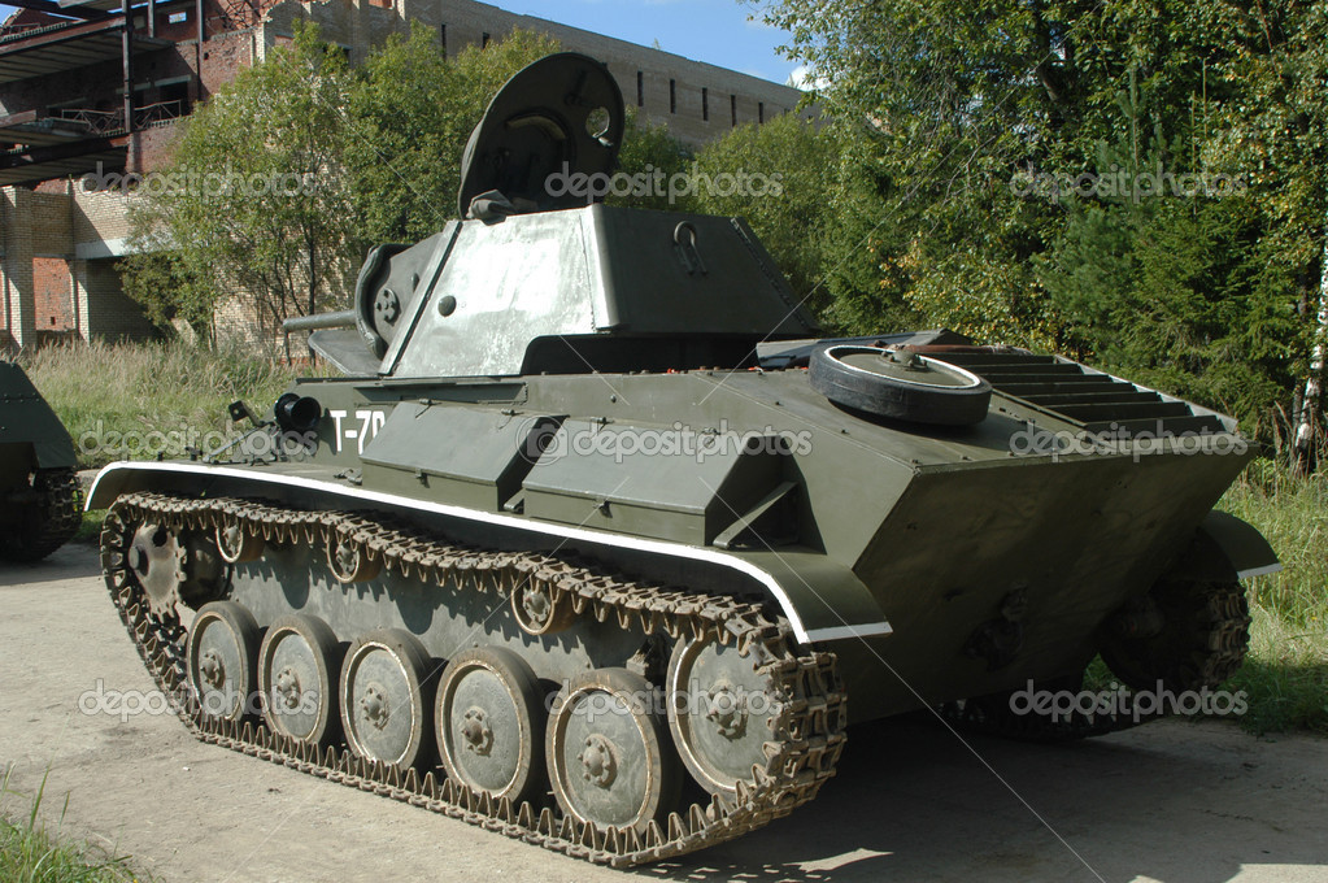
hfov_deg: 46.4
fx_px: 1548
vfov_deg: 31.8
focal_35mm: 42
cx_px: 664
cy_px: 442
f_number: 8
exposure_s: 1/250
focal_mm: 28
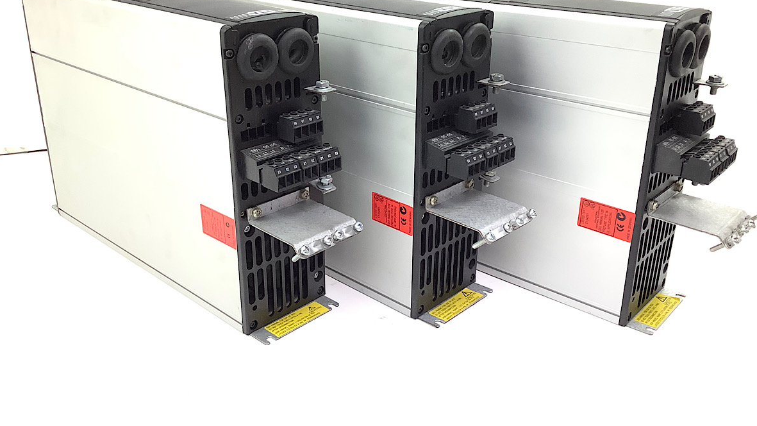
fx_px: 682
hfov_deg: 58.0
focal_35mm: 34
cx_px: 379
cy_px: 185
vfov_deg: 34.6
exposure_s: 1/50
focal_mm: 3.3
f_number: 2.4
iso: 64
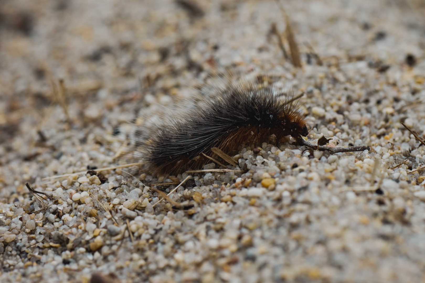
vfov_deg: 13.0
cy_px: 142
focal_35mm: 105
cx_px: 212
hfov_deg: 19.5
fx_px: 1239
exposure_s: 1/320
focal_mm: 105
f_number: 8
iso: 500
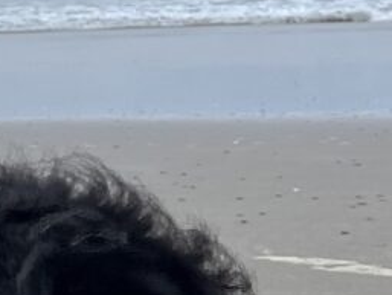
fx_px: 2345
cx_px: -426
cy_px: 463
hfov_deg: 8.9
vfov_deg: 7.1
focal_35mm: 207
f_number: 1.6
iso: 50
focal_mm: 5.1
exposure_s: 1/1623
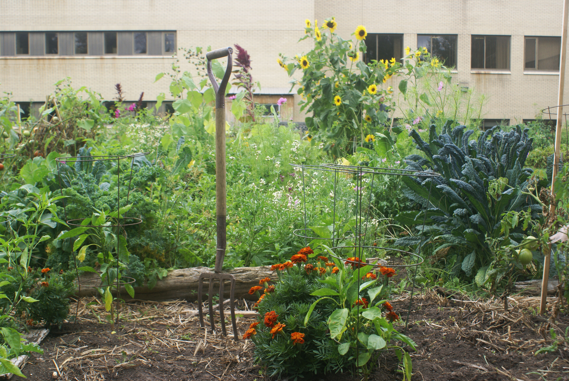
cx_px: 284
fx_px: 665
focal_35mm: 42
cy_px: 190
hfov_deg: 46.3
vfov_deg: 32.0
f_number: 5.6
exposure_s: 1/60
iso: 100
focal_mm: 28
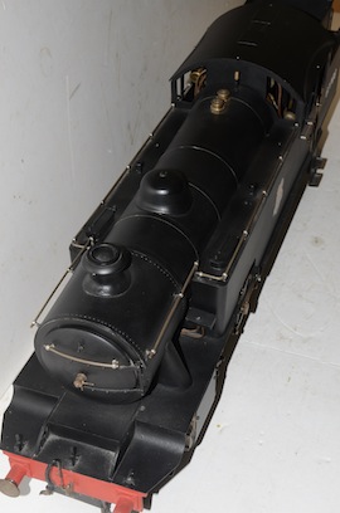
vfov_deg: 33.5
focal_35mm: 60
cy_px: 256
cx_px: 170
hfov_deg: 22.5
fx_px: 854
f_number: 13
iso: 400
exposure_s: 1/60
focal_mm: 40
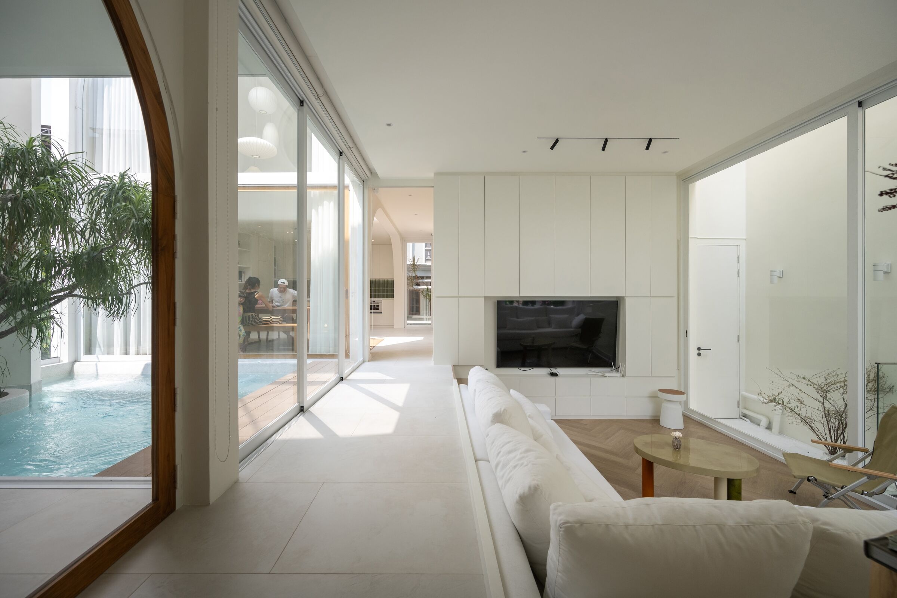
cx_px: 448
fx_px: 349
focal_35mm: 14
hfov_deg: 104.3
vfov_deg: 81.2
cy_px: 299
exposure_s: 1/250
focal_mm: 14
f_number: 6.3
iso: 320
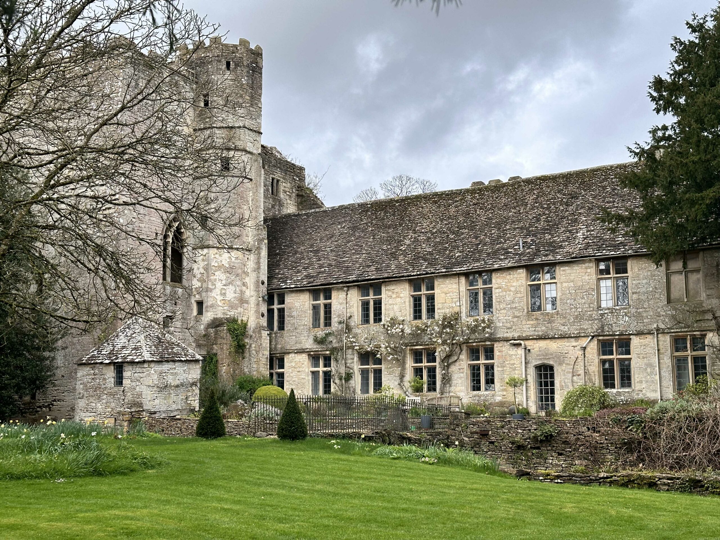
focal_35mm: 48
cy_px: 270
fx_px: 998
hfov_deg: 39.7
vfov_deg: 30.3
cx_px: 360
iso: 64
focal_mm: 6.86
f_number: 1.78
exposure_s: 1/1880
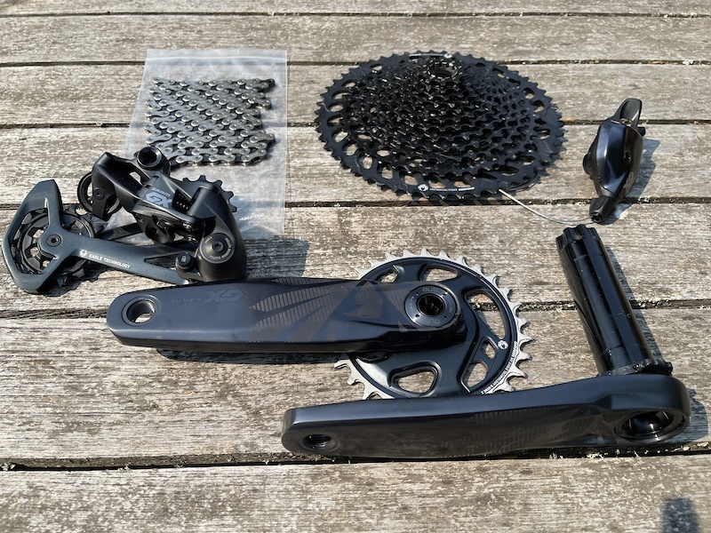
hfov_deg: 67.3
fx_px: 534
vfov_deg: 53.1
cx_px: 356
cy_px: 266
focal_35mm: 26
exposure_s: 1/2203
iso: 32
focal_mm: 5.1
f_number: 1.6
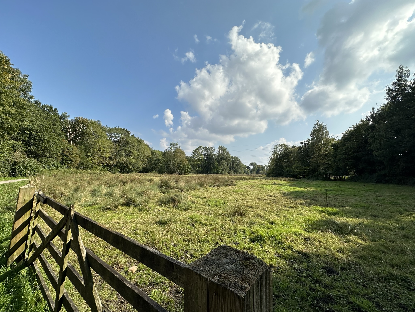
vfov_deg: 85.7
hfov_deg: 102.1
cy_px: 156
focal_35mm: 14
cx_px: 208
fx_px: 168
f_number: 2.2
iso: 50
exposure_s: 1/2882
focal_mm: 2.22
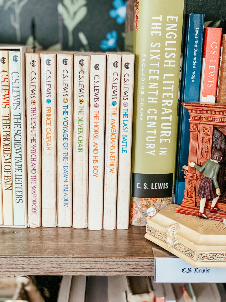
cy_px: 151
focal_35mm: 52
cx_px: 113
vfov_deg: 36.8
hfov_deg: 28.0
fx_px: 453
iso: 200
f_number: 2
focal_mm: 6
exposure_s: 1/40
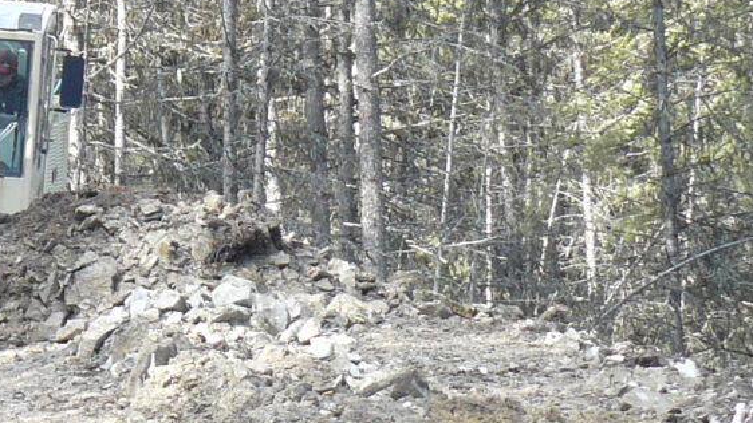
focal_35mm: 454
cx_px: -142
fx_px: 9064
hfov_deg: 4.7
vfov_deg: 2.7
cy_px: 91
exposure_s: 1/100
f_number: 4
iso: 100
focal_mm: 20.3
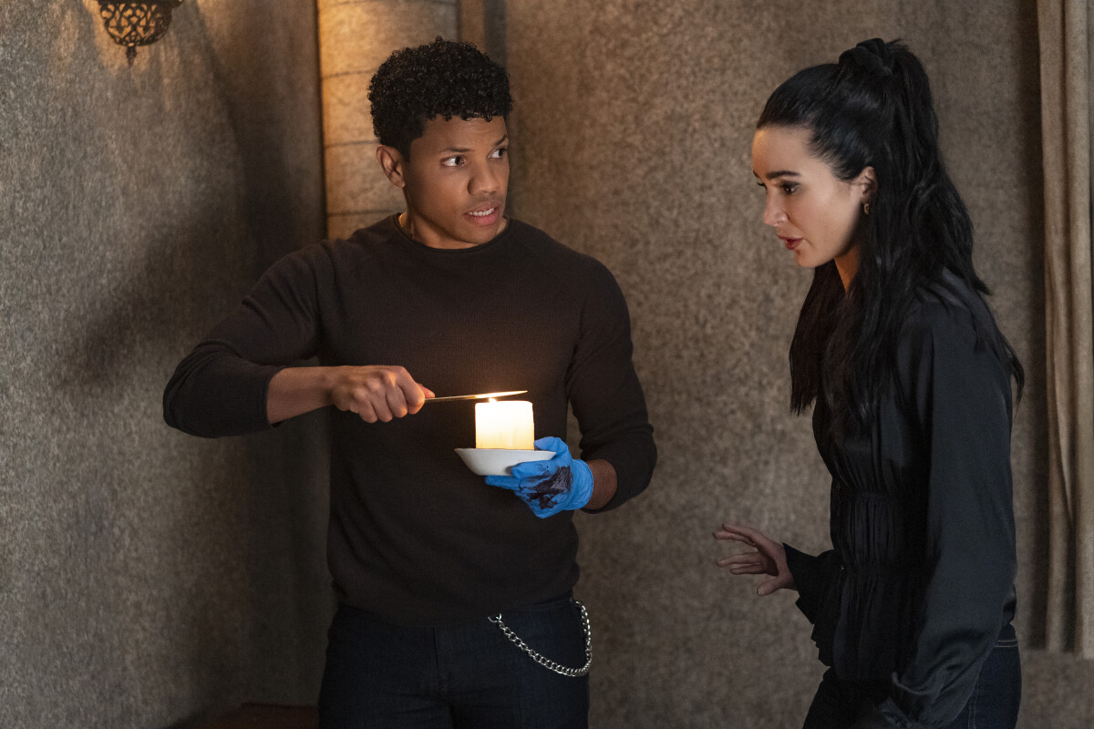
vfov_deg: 24.6
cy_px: 364
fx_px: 1671
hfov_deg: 36.2
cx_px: 547
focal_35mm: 55
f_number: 2.8
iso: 6400
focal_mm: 55
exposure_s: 1/160
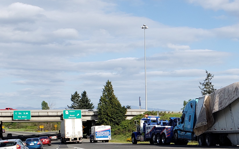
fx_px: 436
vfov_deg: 19.2
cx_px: 222
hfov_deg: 29.2
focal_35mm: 67
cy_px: 118
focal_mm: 4.3
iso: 50
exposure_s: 1/1161
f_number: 2.4
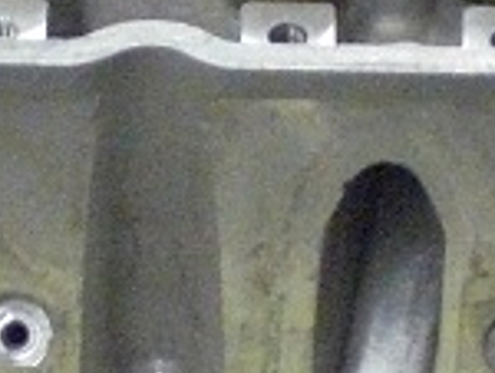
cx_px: 152
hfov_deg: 8.0
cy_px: 800
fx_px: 3552
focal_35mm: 248
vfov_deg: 5.8
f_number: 3.1
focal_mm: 6.3
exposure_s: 1/100
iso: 800
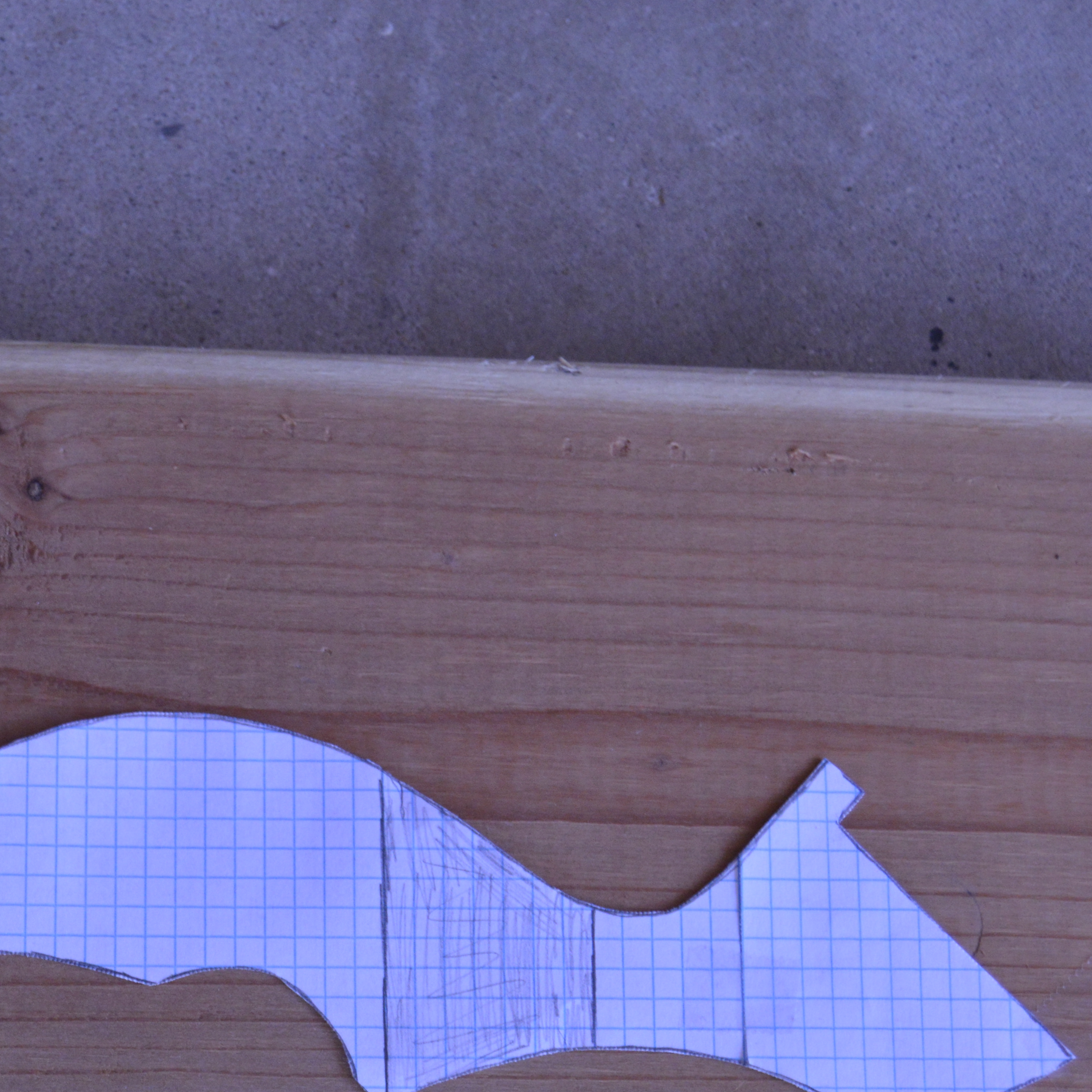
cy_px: 766
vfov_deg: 19.9
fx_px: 3105
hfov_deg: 19.7
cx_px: 177
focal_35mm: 87
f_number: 5.6
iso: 800
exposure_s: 1/200
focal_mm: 32
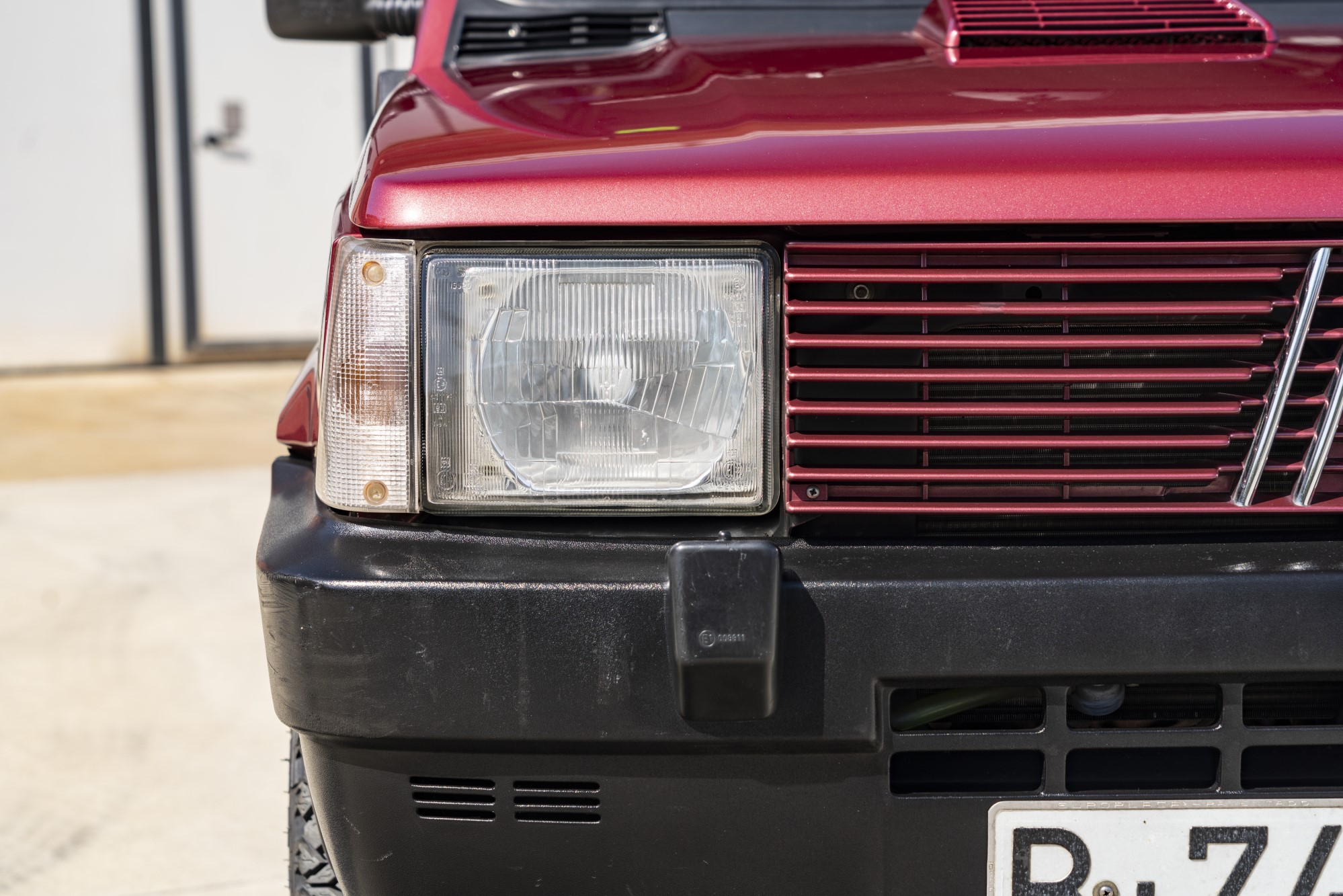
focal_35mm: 63
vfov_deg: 21.6
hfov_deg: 31.9
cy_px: 448
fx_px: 2351
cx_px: 672
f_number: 5.6
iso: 160
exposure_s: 1/160
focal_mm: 63
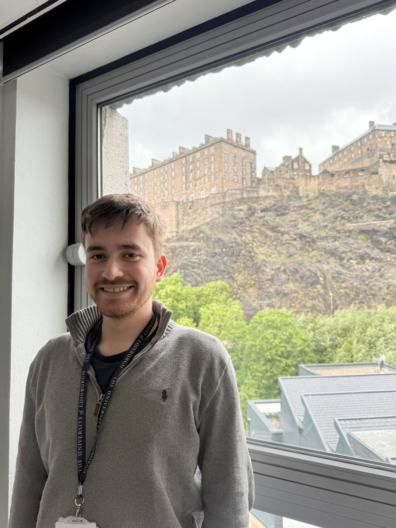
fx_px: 366
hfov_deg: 56.8
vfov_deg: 71.6
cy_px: 264
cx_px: 198
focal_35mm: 24
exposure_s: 1/288
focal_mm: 6.76
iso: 64
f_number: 1.78
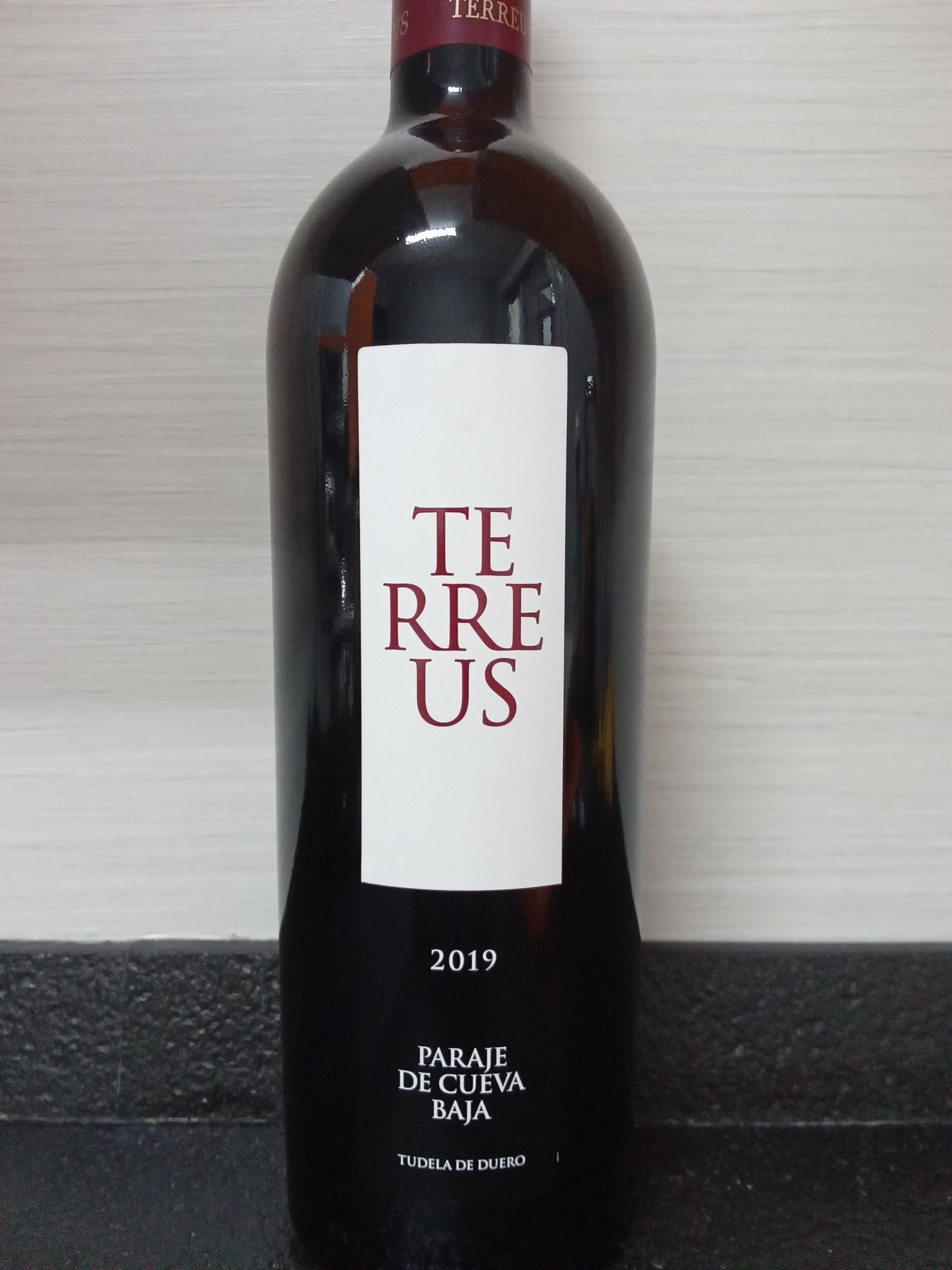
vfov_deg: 69.4
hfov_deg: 54.9
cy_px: 635
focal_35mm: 25
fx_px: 917
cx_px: 476
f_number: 2
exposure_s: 1/25
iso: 353
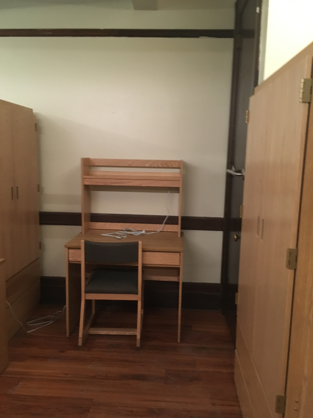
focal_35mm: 29
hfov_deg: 48.2
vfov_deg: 61.7
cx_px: 156
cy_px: 209
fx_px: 350
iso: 250
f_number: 2.2
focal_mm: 4.15
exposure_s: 1/15
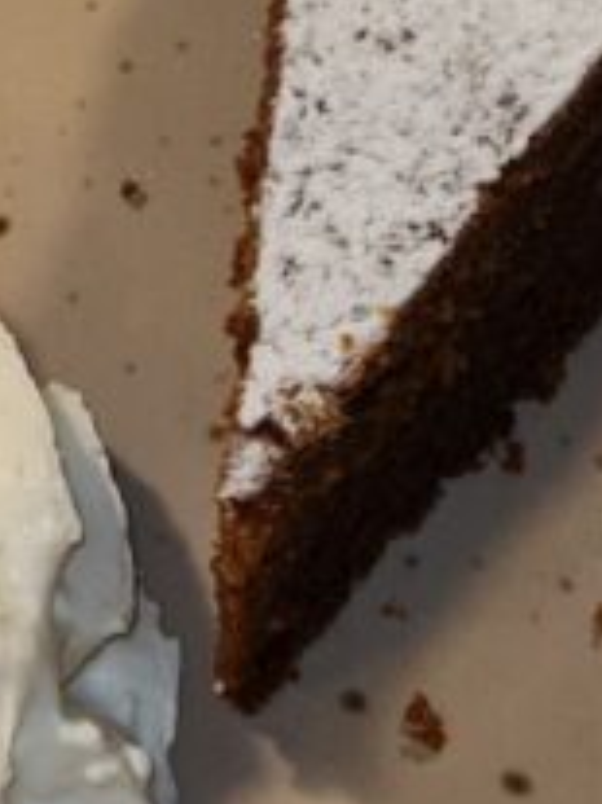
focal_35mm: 151
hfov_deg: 9.8
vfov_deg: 12.5
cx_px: 124
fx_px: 3505
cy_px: -361
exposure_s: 1/100
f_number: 1.8
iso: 100
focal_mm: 5.4
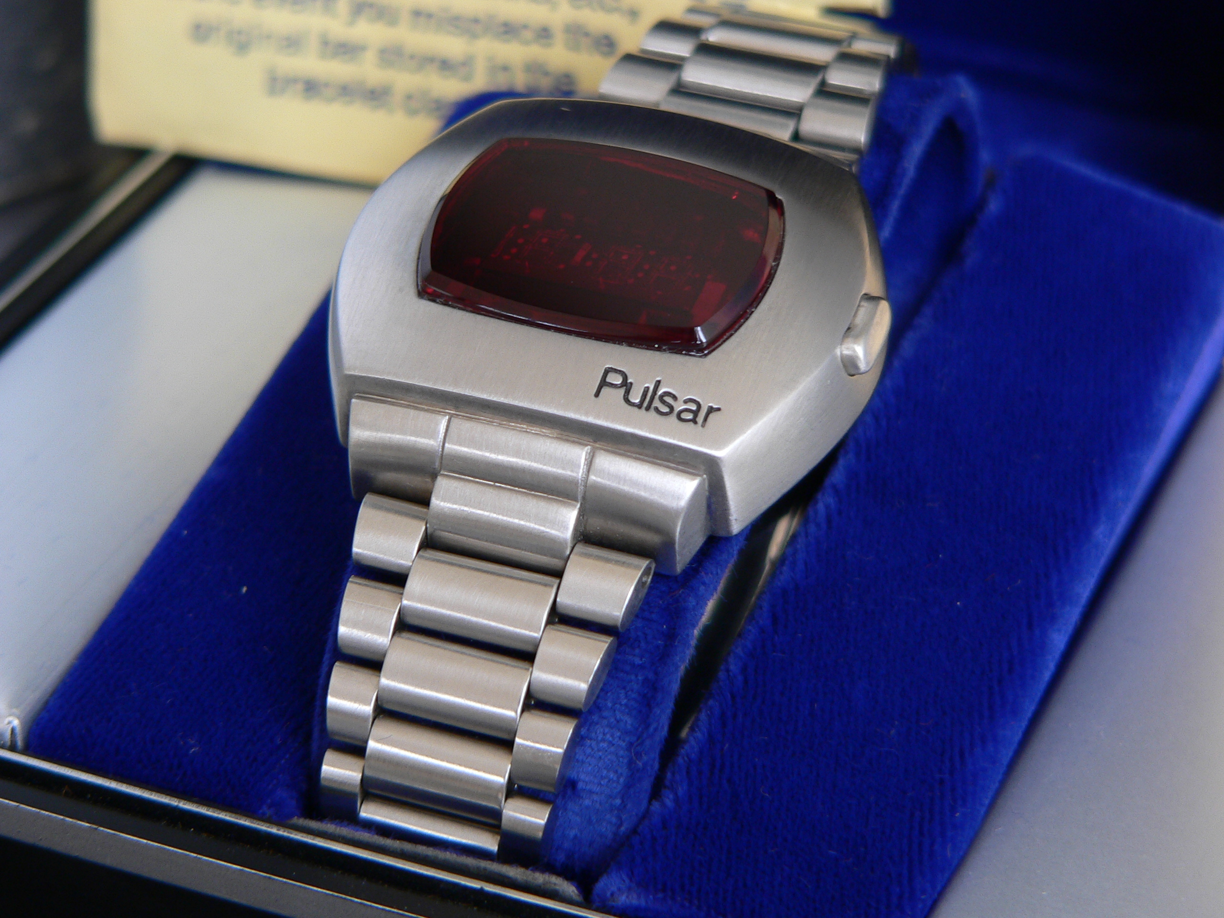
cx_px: 612
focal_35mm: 127
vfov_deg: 11.7
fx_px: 4491
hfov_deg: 15.5
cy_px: 459
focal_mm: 21.2
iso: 80
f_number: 2.8
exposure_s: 1/5
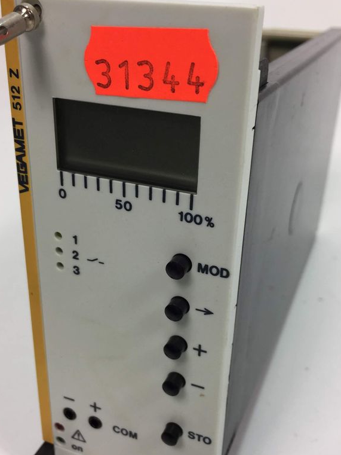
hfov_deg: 36.8
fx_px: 512
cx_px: 166
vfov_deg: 47.8
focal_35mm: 39
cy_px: 244
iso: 32
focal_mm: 4.15
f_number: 2.2
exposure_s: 1/50
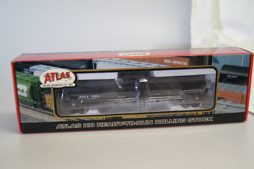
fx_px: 317
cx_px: 127
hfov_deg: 43.6
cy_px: 84
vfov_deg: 29.9
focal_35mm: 45
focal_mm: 30
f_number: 4.5
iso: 800
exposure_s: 1/160
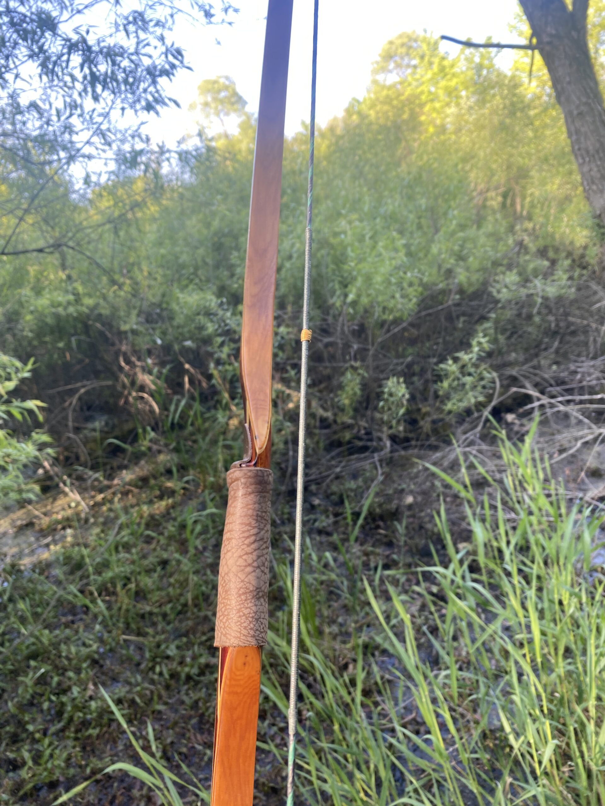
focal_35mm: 26
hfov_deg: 53.1
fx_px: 606
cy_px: 403
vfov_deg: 67.3
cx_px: 302
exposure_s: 1/122
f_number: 1.8
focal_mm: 4.25
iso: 40
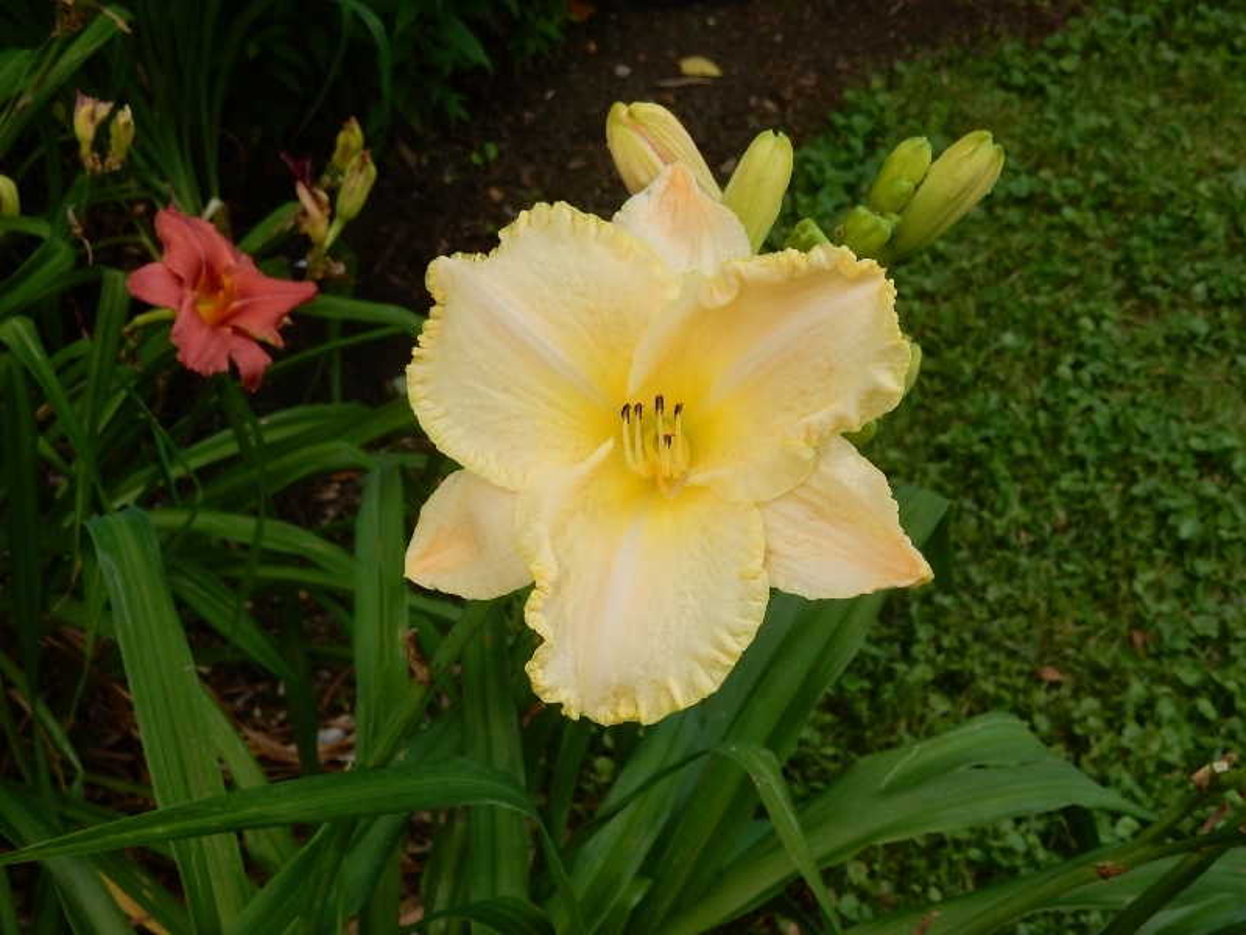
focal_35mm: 51
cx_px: 623
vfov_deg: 28.6
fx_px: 1836
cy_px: 468
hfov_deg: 37.5
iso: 125
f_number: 4.5
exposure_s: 1/100
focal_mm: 9
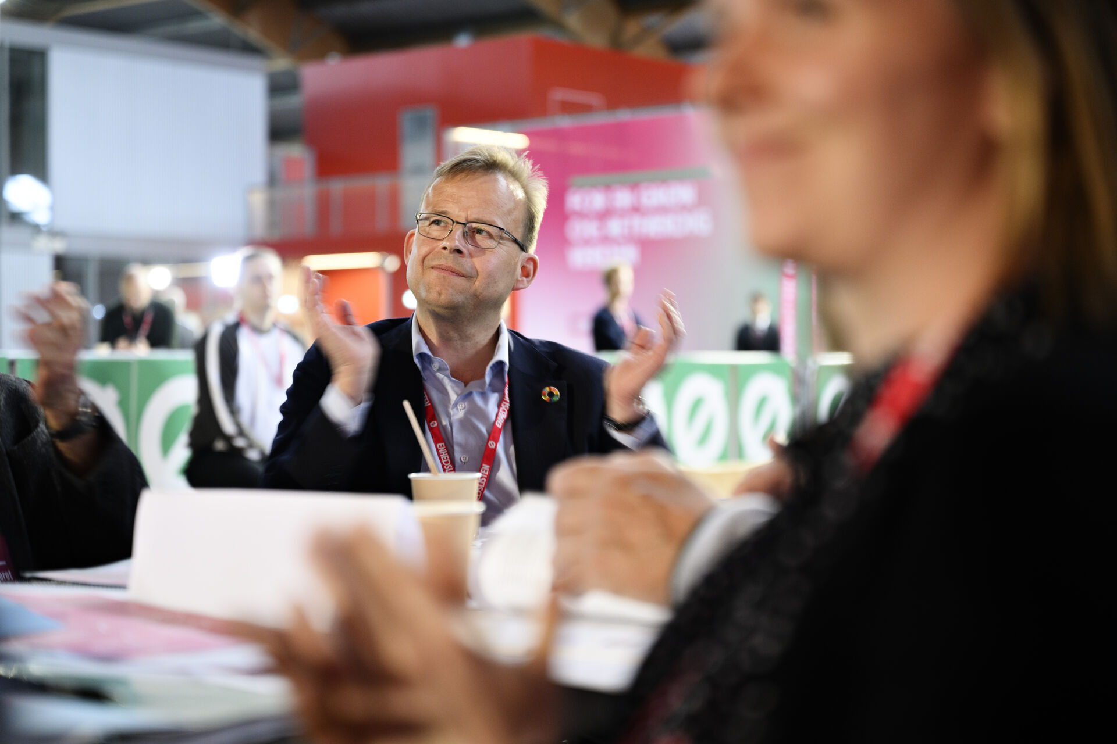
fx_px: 2172
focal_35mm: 70
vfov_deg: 19.5
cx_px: 558
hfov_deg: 28.8
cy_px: 372
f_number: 2.8
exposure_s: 1/40
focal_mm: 70
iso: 640
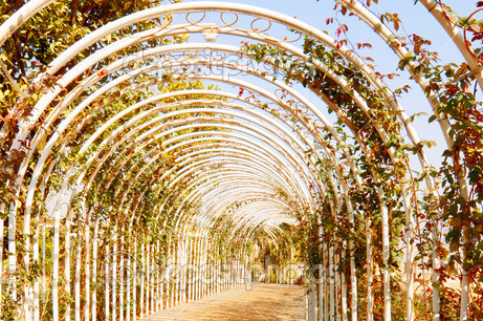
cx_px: 219
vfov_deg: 32.1
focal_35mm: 40
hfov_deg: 48.5
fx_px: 536
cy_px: 273
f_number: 8
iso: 200
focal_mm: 12
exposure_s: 1/250
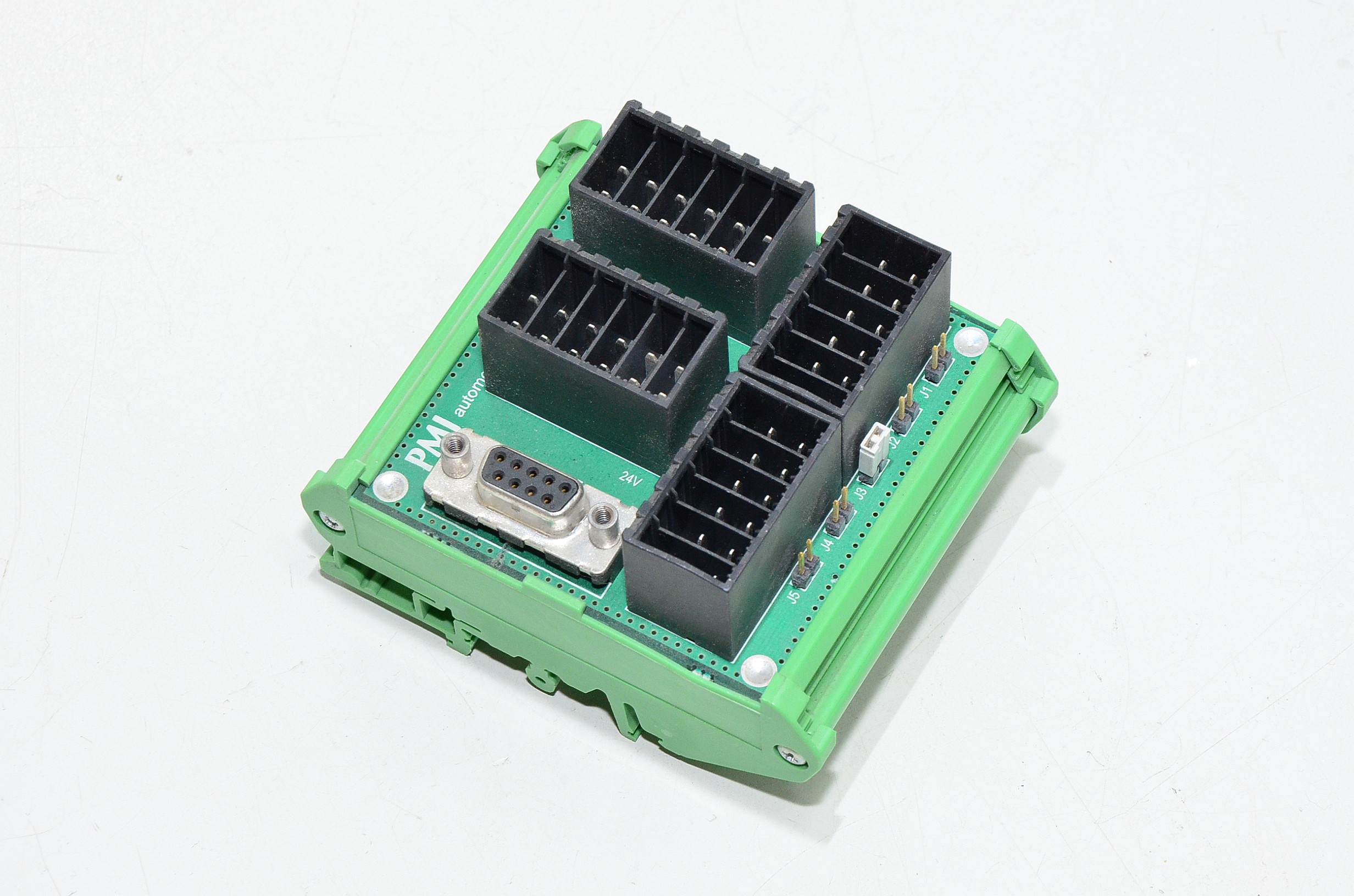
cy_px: 448
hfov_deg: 13.1
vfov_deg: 8.7
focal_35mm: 158
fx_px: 5911
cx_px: 677
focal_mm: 105
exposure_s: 1/50
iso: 1600
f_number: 16
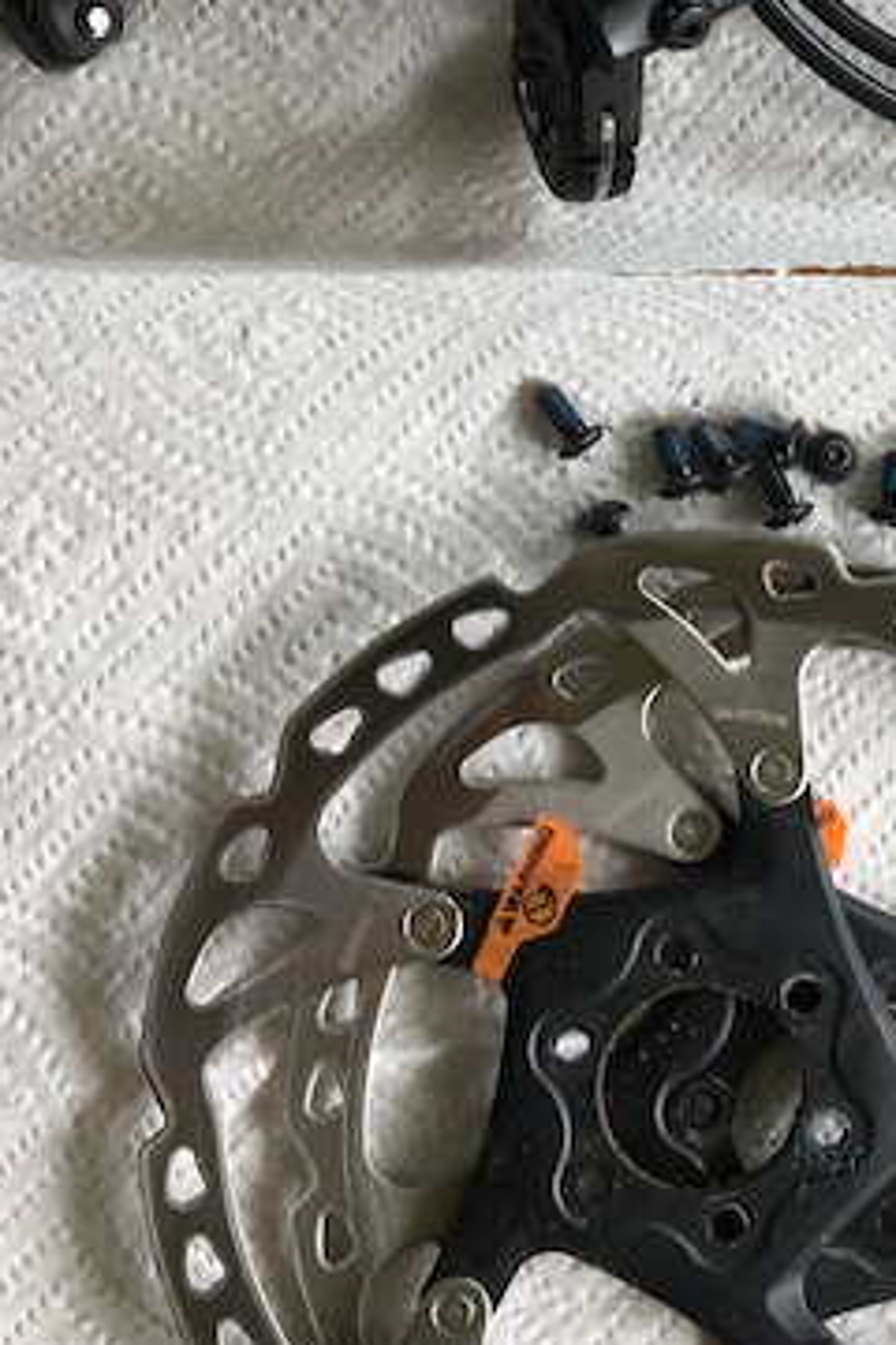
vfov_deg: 29.4
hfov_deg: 20.0
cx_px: 747
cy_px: 262
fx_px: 2501
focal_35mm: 67
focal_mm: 4.15
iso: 25
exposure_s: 1/60
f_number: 2.2
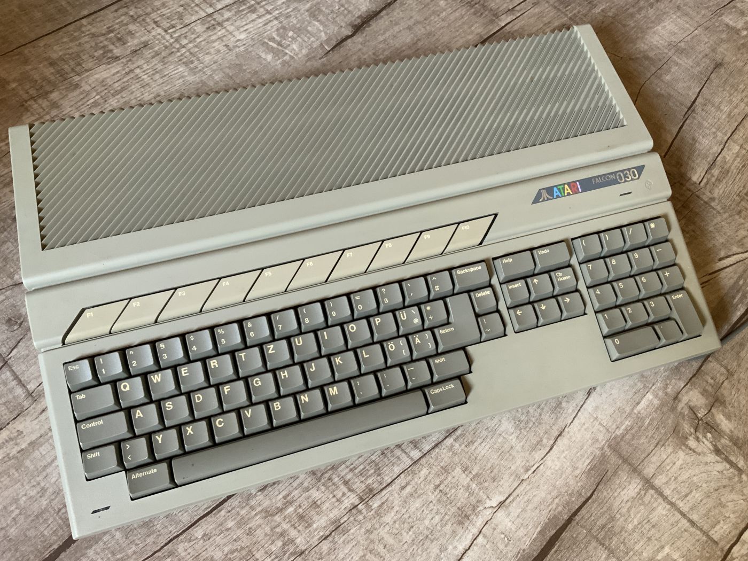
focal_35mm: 29
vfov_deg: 48.2
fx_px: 627
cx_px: 374
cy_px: 280
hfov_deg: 61.7
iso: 200
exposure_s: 1/40
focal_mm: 3
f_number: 1.8
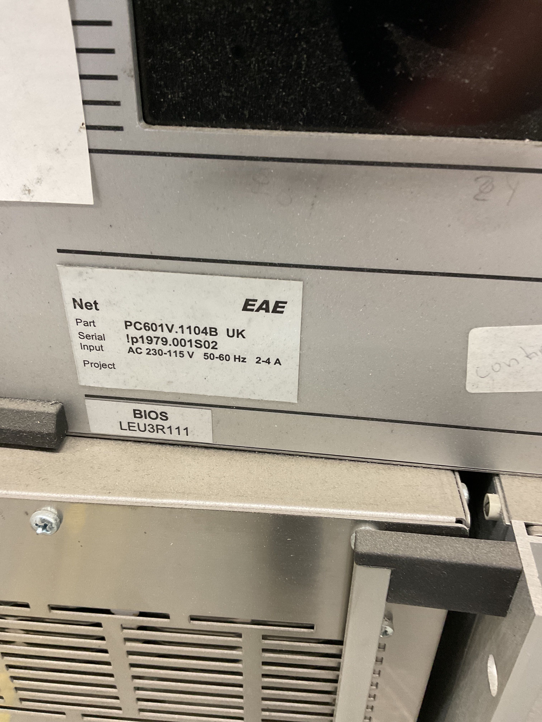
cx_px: 271
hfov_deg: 48.2
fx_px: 605
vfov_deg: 61.7
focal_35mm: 29
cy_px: 361
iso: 250
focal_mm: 3
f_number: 1.8
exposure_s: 1/50
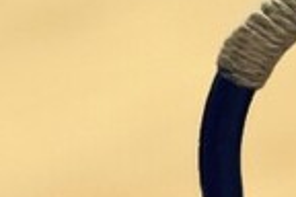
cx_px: 855
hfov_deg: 3.6
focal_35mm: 555
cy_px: 39
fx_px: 4563
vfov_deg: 2.5
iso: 200
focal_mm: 7.5
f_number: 2.2
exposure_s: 1/33
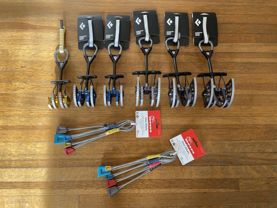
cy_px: 104
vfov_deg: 53.1
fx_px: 208
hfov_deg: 67.3
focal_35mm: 26
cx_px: 138
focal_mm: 4.2
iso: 50
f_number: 1.6
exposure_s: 1/121
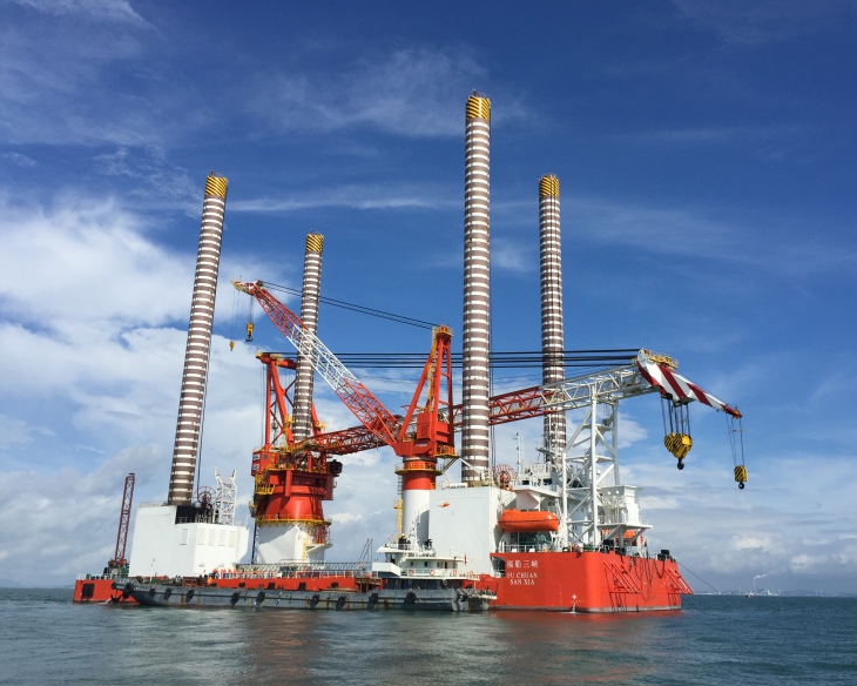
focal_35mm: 31
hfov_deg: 57.1
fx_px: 786
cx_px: 468
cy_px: 339
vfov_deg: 47.1
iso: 32
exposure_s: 1/3968
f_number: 2.2
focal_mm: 4.15
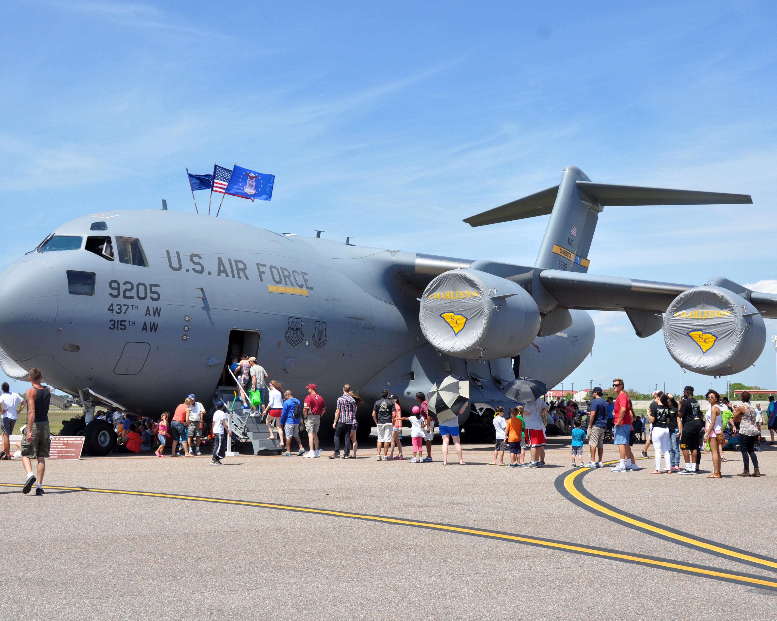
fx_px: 1035
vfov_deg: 33.4
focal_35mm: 45
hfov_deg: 41.2
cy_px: 308
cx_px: 388
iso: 200
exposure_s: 1/400
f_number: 10
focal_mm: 26
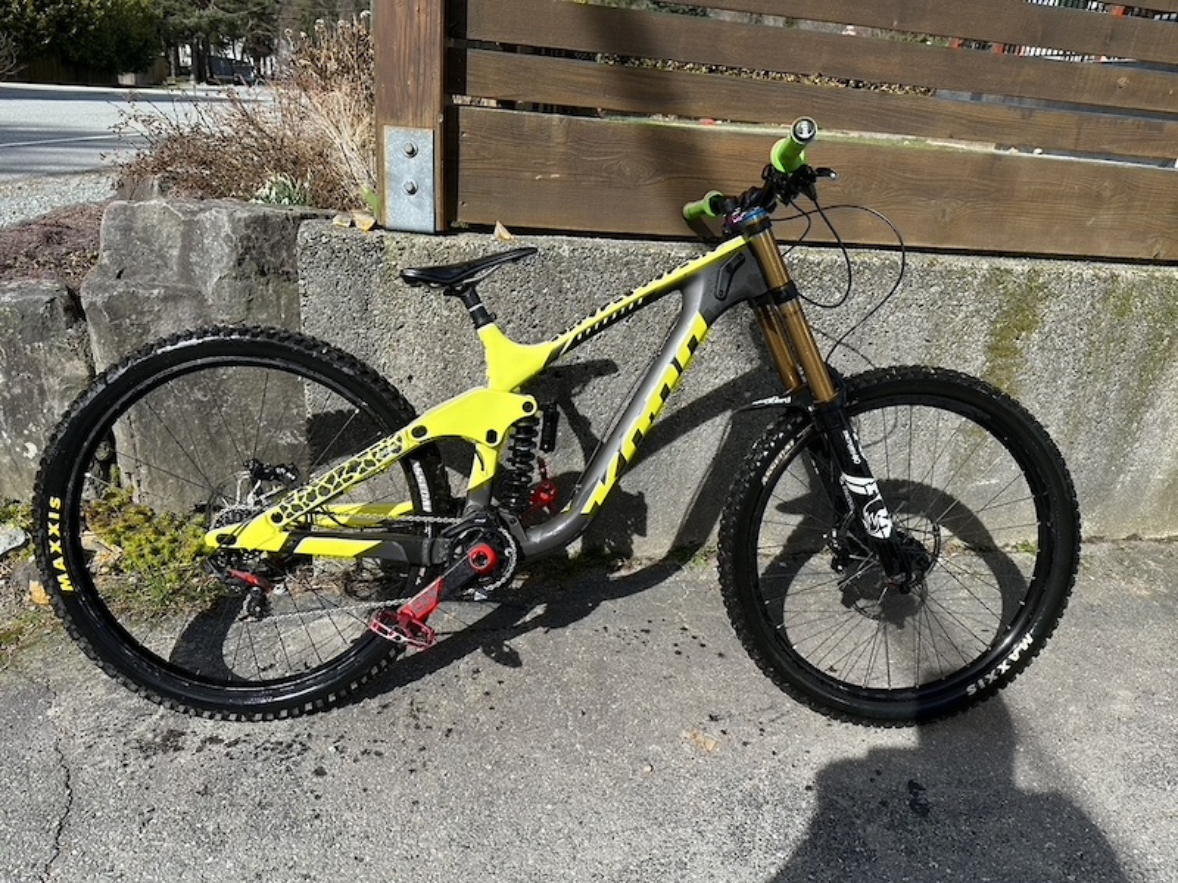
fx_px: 817
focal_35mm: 24
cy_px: 442
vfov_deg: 56.8
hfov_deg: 71.6
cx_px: 589
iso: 80
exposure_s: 1/2967
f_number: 1.78
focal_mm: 6.86
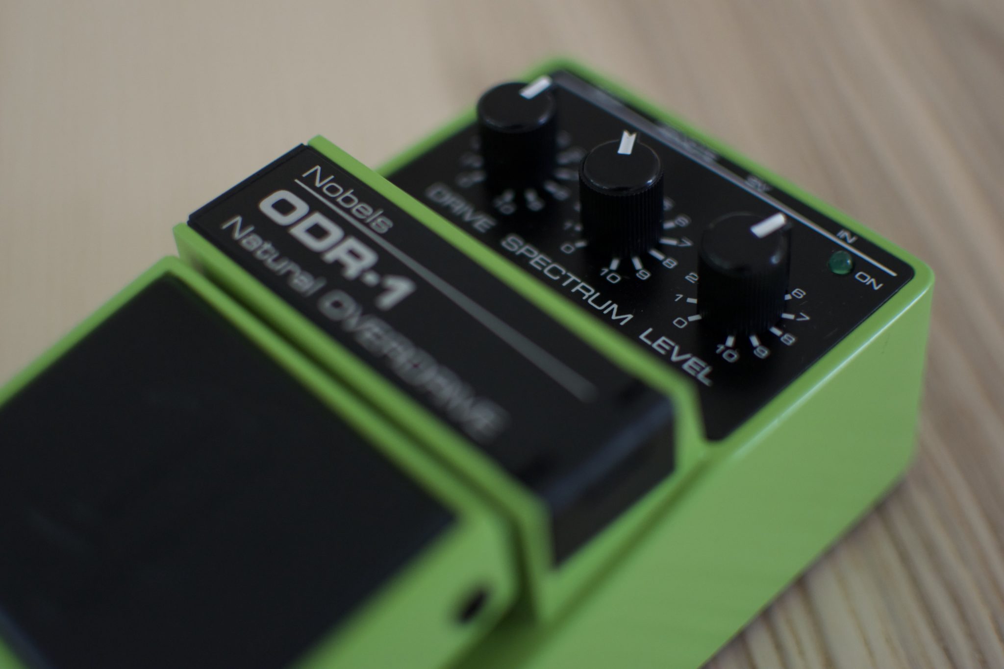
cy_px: 334
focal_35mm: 52
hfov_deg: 37.9
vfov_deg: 25.7
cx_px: 502
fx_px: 1464
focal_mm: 35
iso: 800
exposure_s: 1/500
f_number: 1.8
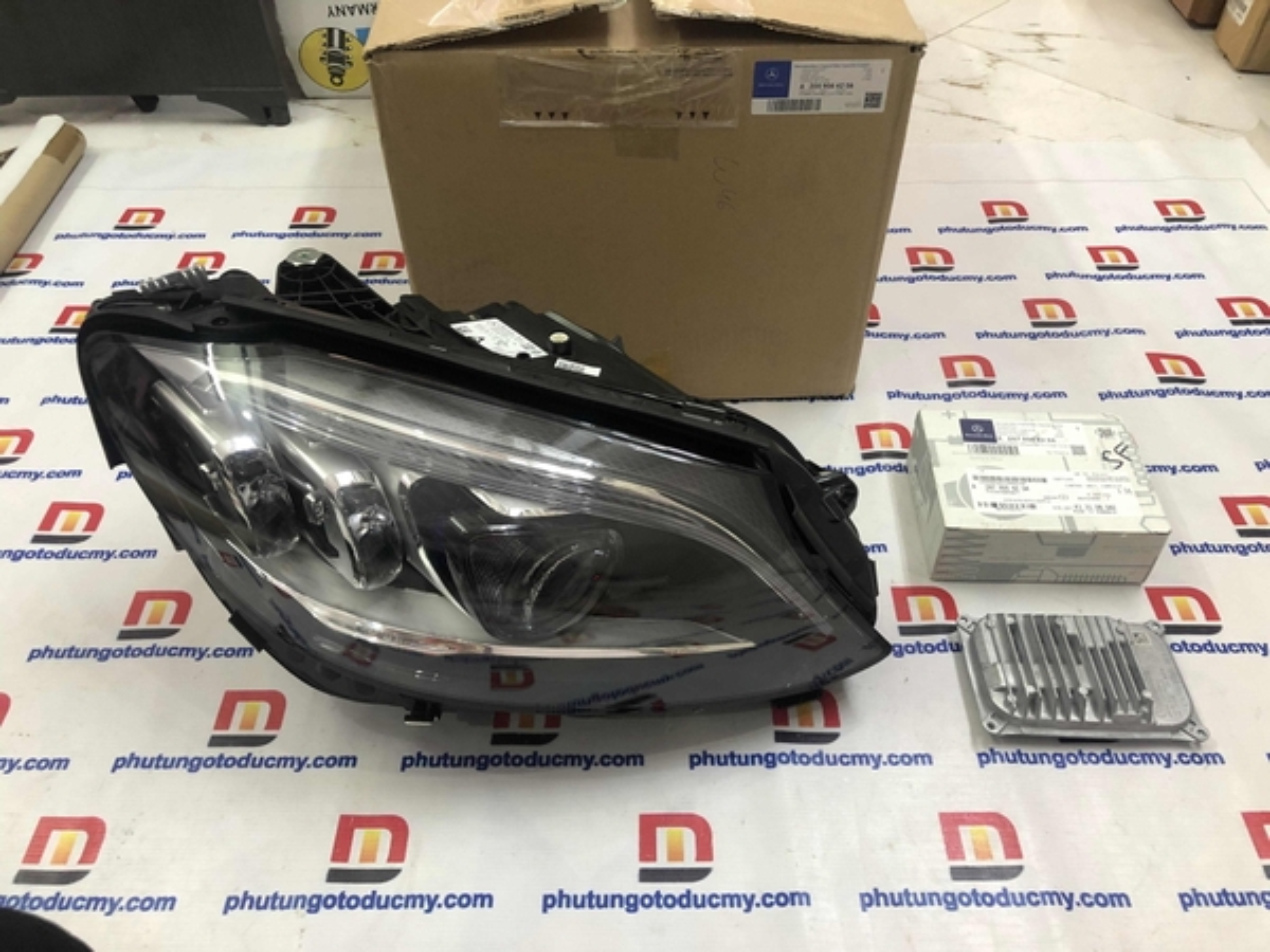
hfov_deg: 63.4
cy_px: 476
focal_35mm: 28
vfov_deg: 49.7
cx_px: 635
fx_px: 1027
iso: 64
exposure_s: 1/15
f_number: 1.8
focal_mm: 4
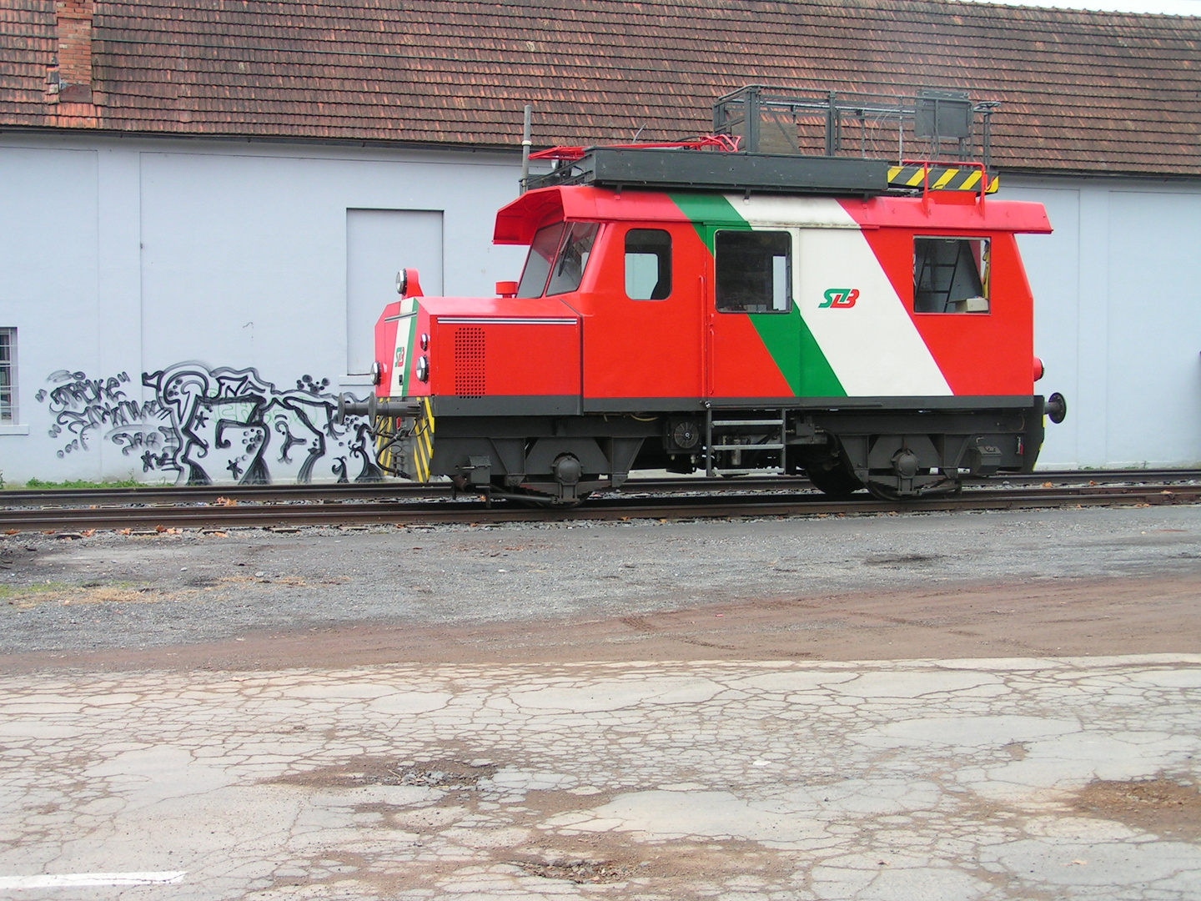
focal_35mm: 49
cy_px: 450
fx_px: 1700
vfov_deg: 29.7
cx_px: 600
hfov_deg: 38.9
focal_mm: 8.2
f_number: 4
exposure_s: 1/50
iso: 50
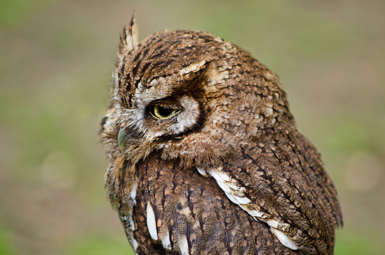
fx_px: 4802
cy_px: 128
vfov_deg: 3.0
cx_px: 192
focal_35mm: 450
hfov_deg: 4.6
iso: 125
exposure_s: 1/125
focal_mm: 300
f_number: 5.6
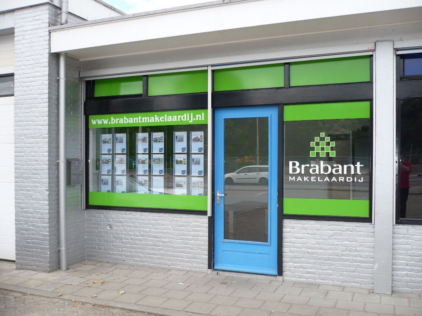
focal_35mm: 35
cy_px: 158
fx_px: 427
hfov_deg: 52.6
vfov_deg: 40.7
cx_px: 211
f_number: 2.8
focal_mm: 5.8
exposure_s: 1/640
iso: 100
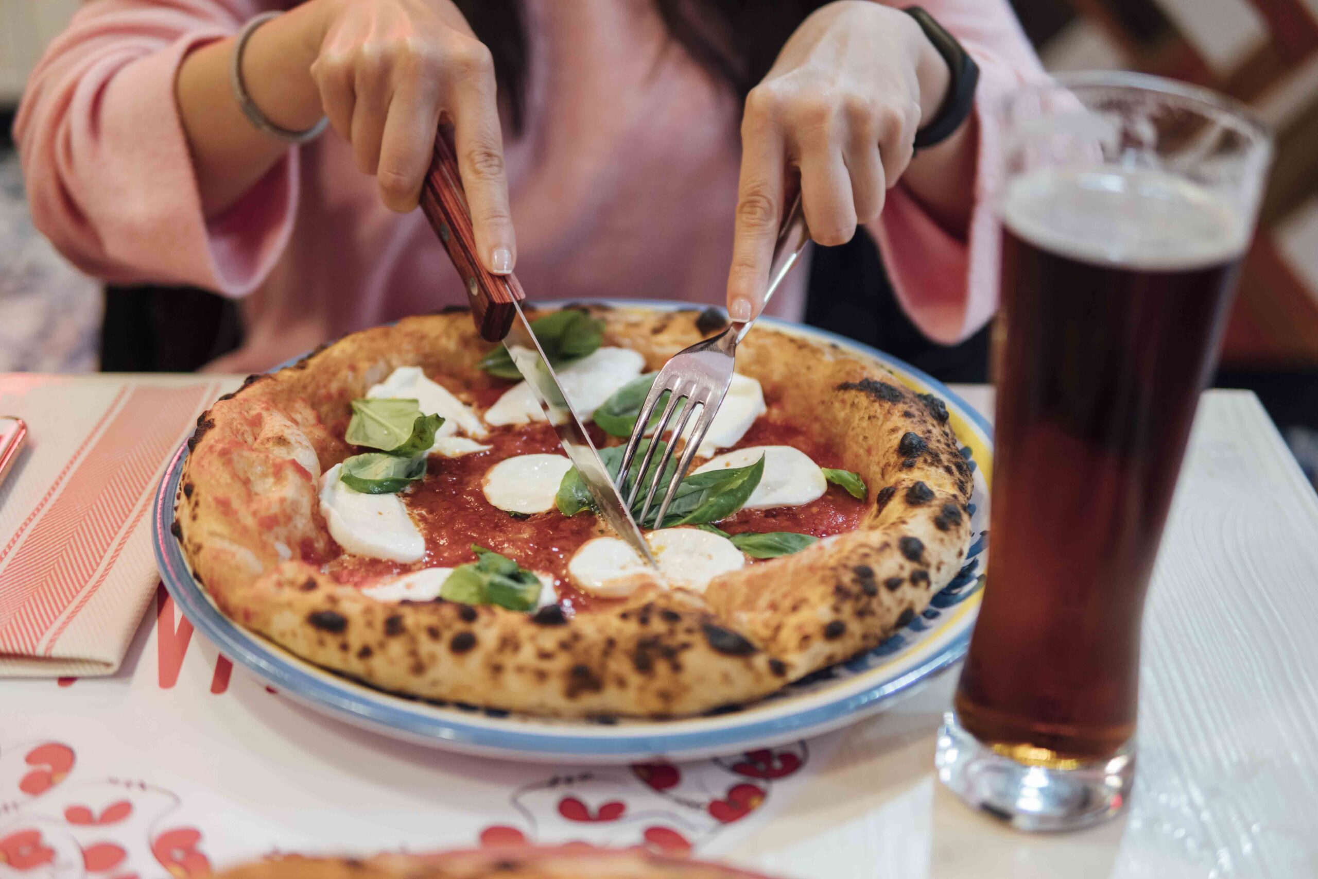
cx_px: 659
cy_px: 440
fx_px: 1647
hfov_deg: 43.6
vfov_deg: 29.9
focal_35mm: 45
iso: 640
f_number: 1.4
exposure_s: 1/100
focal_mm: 30
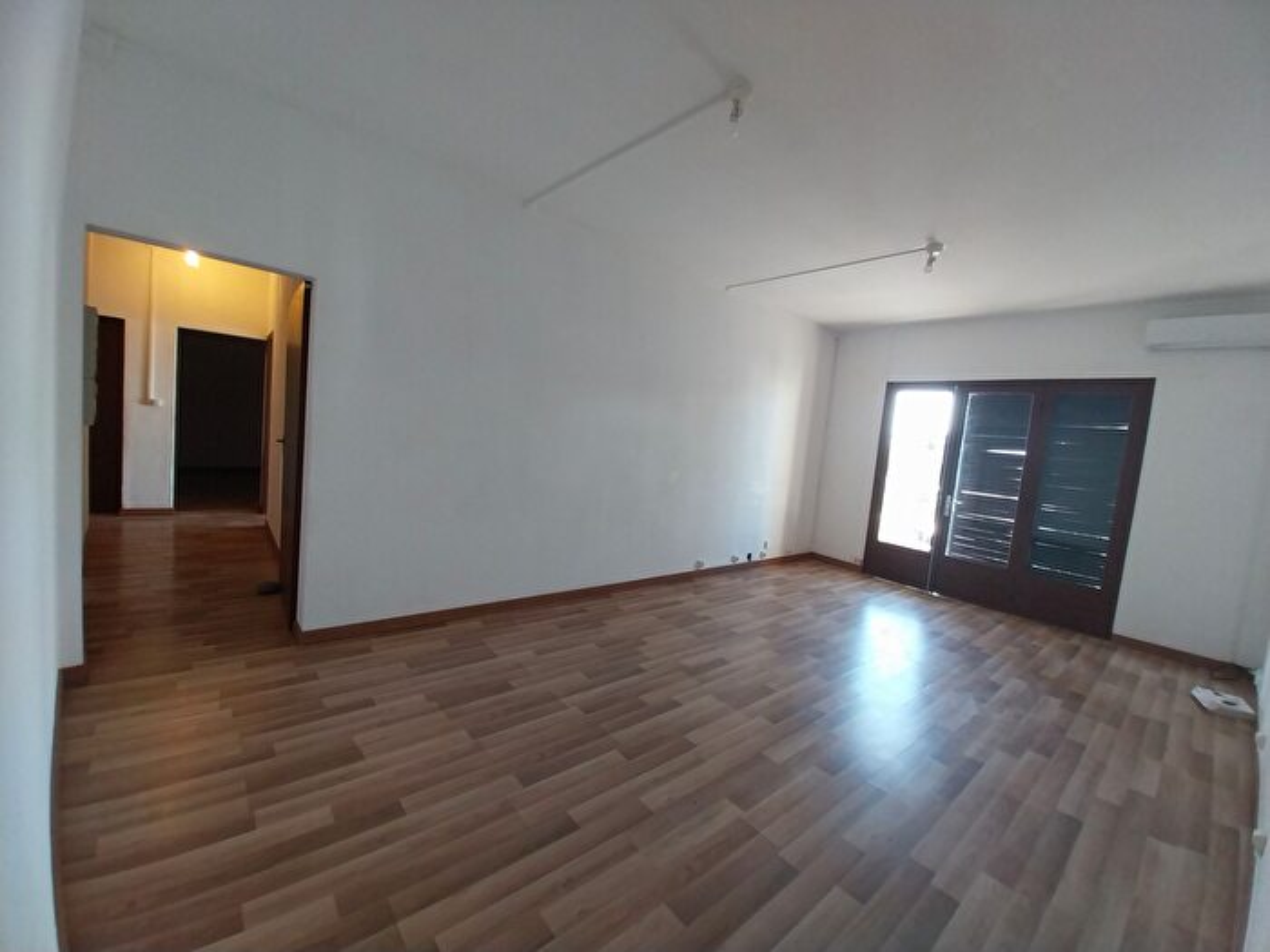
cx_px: 635
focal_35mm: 13
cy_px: 476
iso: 125
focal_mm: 1.13
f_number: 2.2
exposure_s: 1/50.1
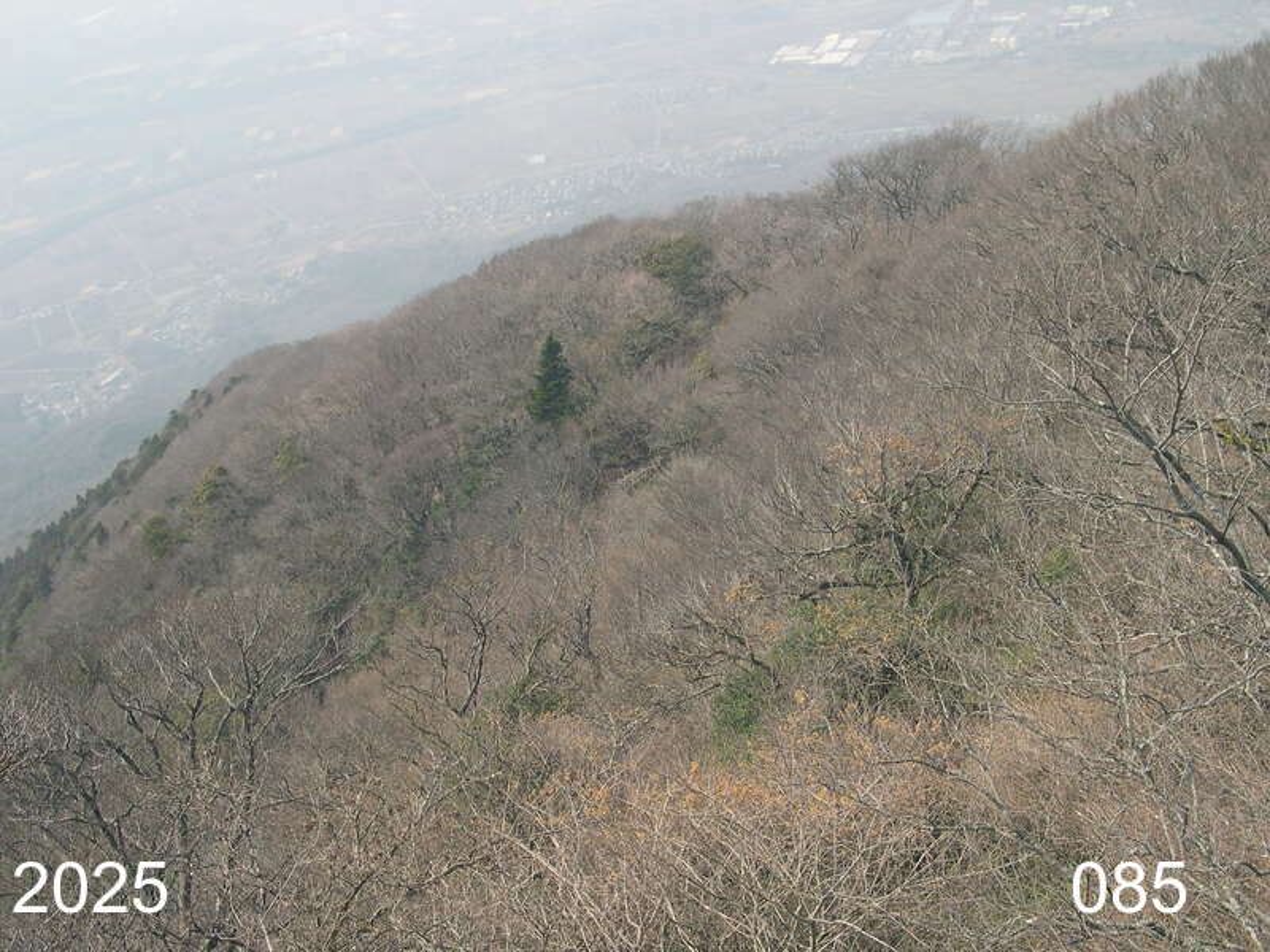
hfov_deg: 49.0
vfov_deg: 37.7
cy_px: 476
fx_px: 1394
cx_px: 635
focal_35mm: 38
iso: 100
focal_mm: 8
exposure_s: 1/154
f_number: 7.6
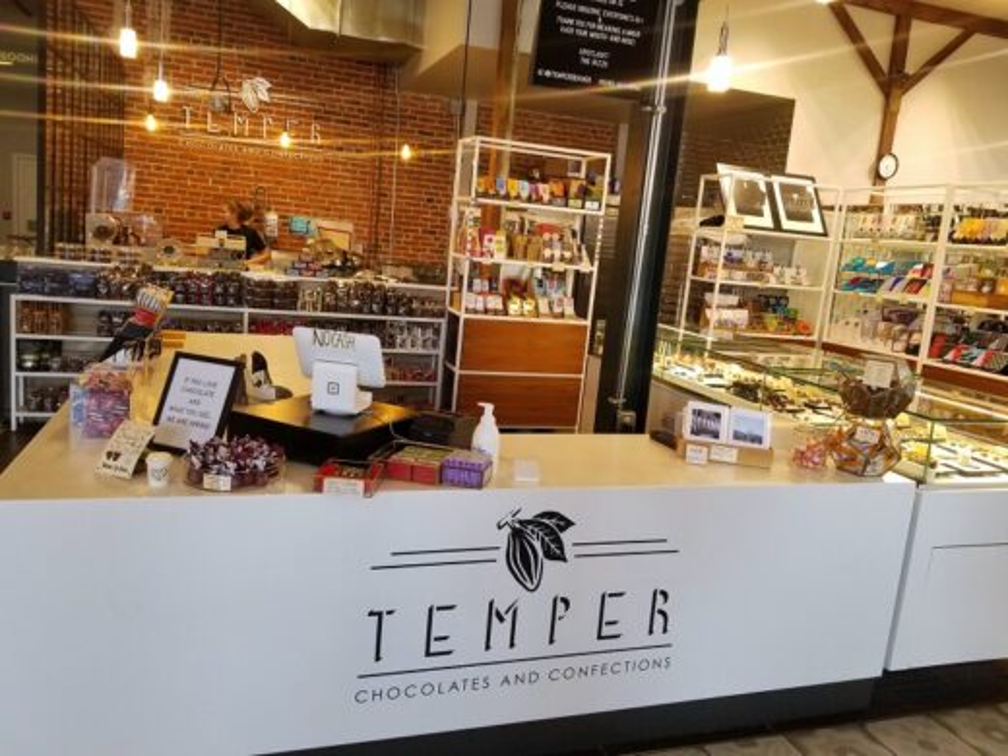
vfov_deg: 53.1
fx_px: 757
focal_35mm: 26
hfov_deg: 67.3
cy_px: 378
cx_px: 504
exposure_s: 1/30
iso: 160
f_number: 1.7
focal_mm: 4.3
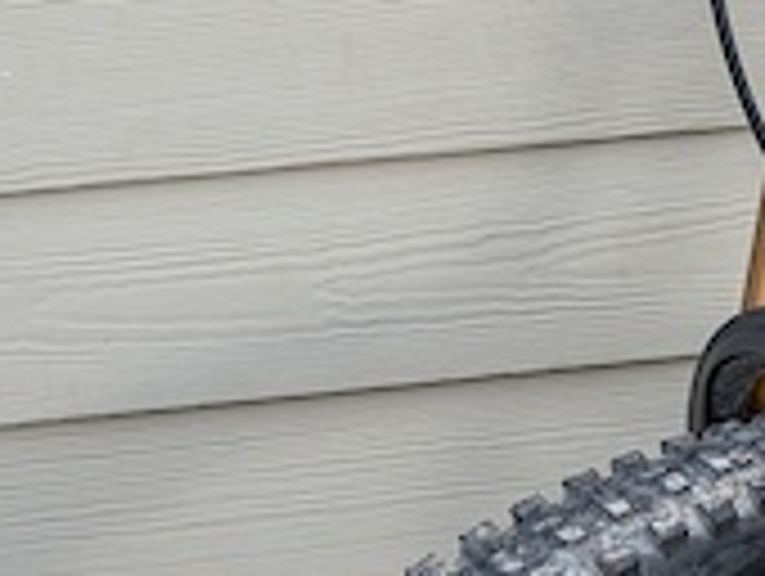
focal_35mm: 113
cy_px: 378
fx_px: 2501
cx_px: 1400
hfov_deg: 15.0
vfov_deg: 13.1
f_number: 1.68
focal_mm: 6.9
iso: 17
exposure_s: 1/153
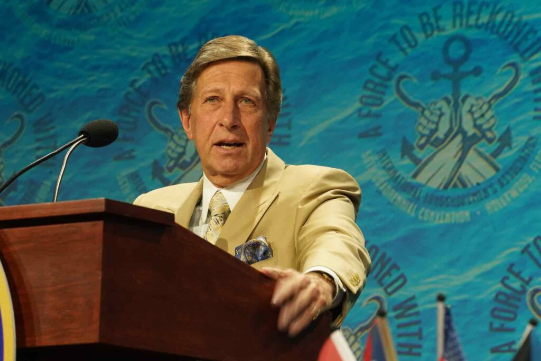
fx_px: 2750
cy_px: 180
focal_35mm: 183
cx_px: 270
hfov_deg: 11.2
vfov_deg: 7.5
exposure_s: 1/60
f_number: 13
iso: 2500
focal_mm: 183
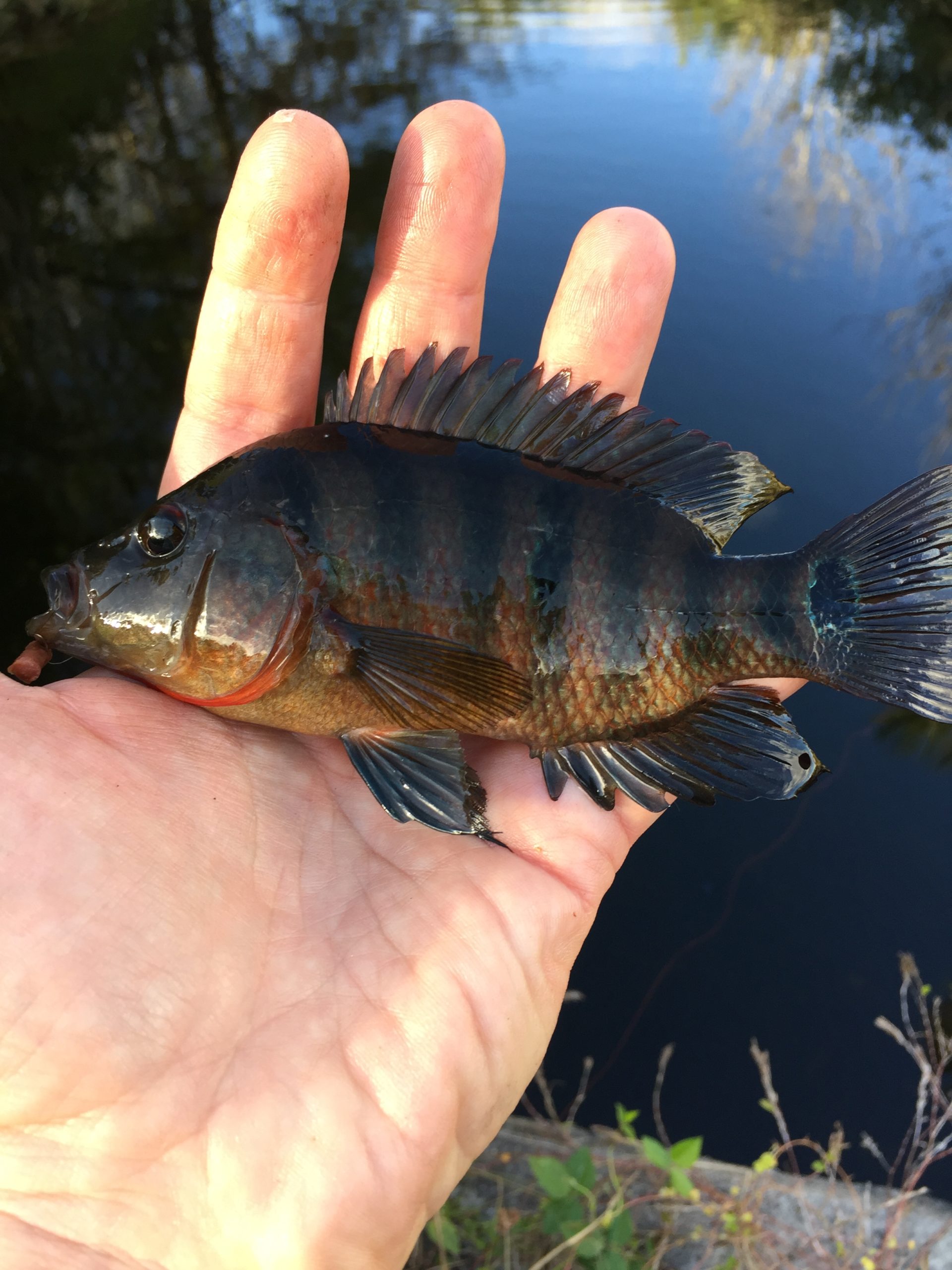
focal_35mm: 29
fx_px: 1063
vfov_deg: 61.7
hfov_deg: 48.2
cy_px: 635
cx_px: 476
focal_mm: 4.15
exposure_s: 1/120
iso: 32
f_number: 2.2
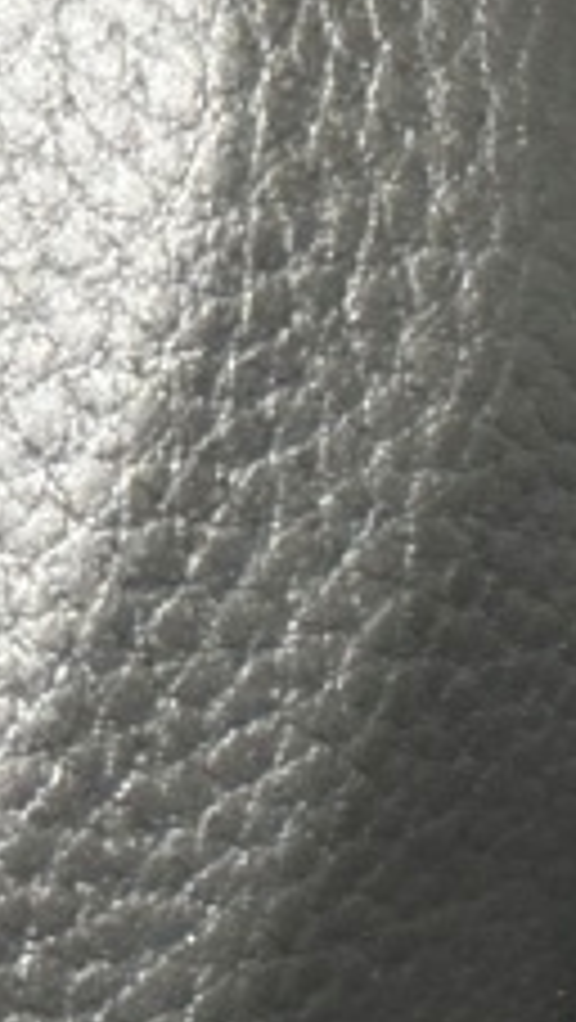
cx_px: 1638
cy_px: 216
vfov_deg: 9.1
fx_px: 6396
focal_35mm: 236
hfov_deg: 4.9
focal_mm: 6.86
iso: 320
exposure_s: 1/40
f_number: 1.78
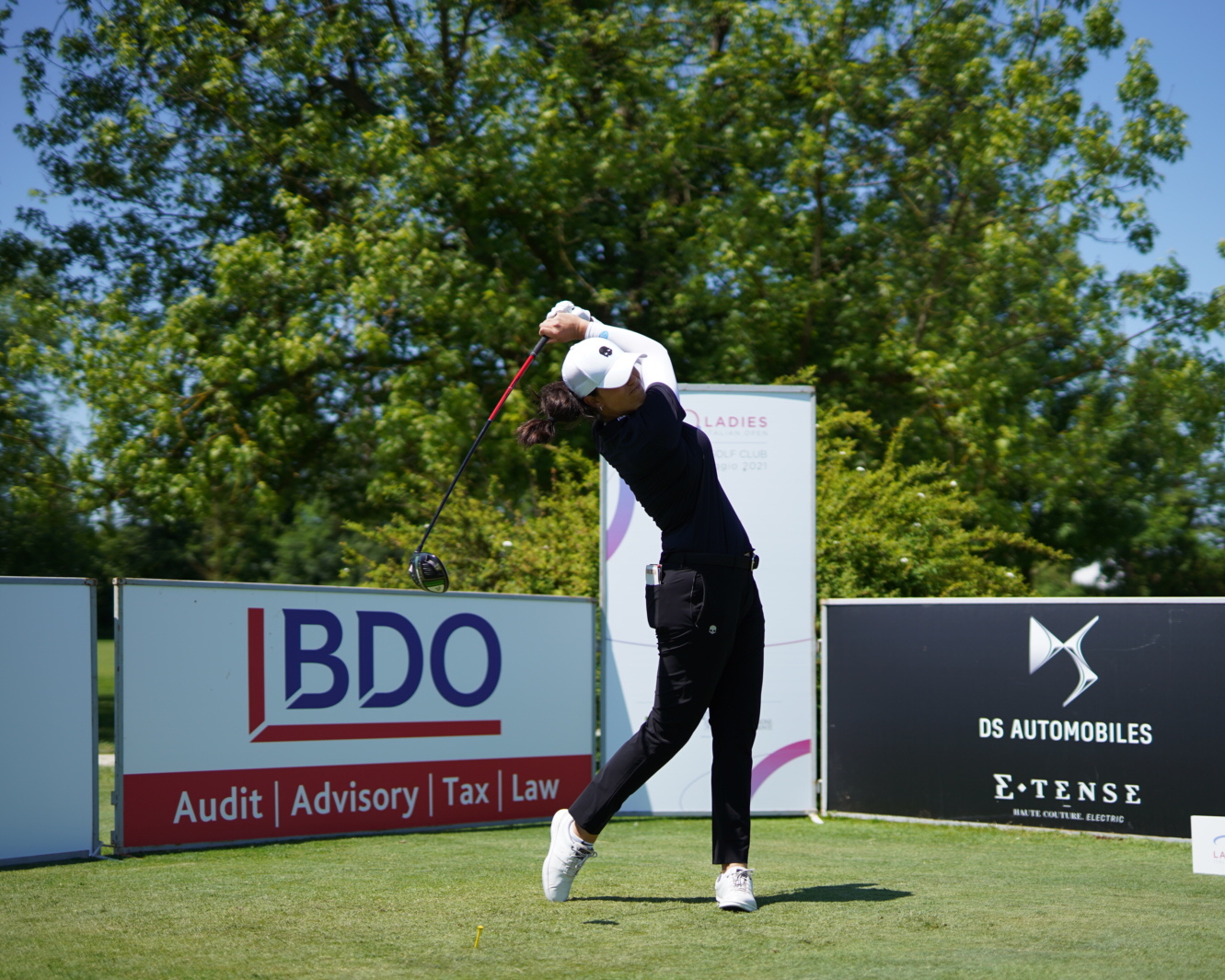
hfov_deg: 33.0
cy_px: 489
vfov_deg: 26.7
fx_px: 2067
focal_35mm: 57
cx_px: 691
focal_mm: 50
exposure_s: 1/5000
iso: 100
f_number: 1.6
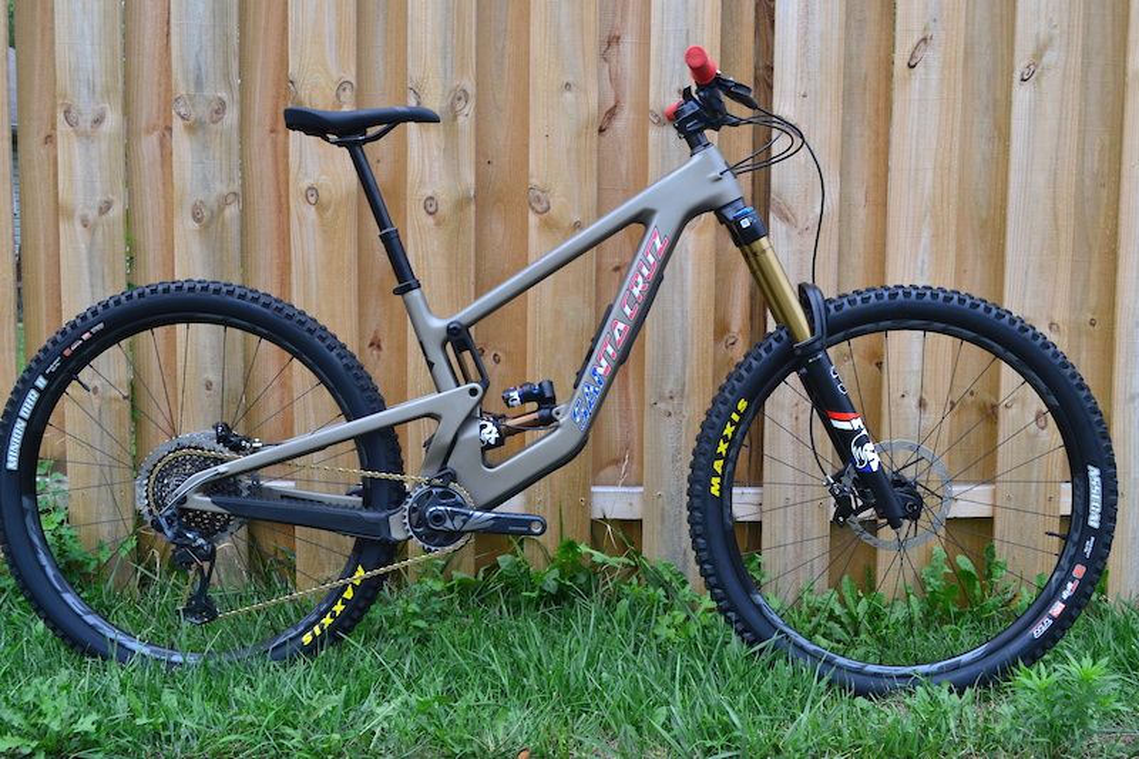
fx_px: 1328
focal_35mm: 42
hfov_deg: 46.4
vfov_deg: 31.9
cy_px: 380
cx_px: 570
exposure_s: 1/60
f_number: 8
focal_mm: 28
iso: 400
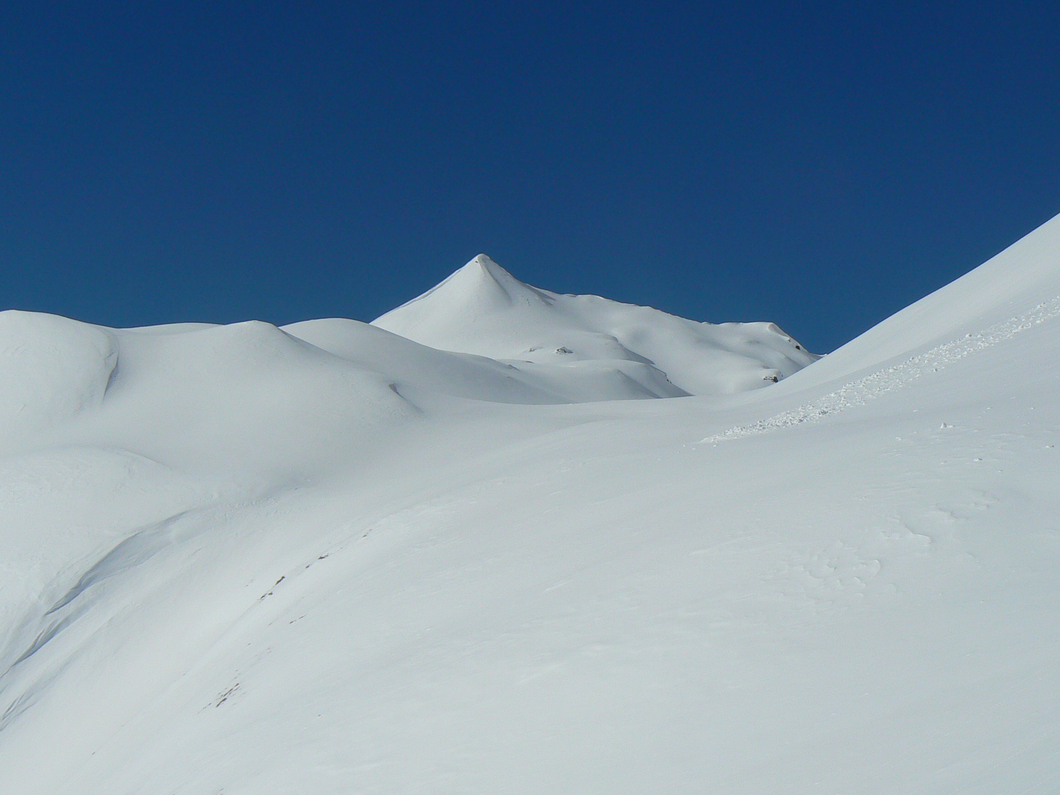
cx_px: 530
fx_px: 1715
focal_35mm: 56
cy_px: 398
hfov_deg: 34.3
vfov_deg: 26.1
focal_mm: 7.6
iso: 80
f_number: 8
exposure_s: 1/500
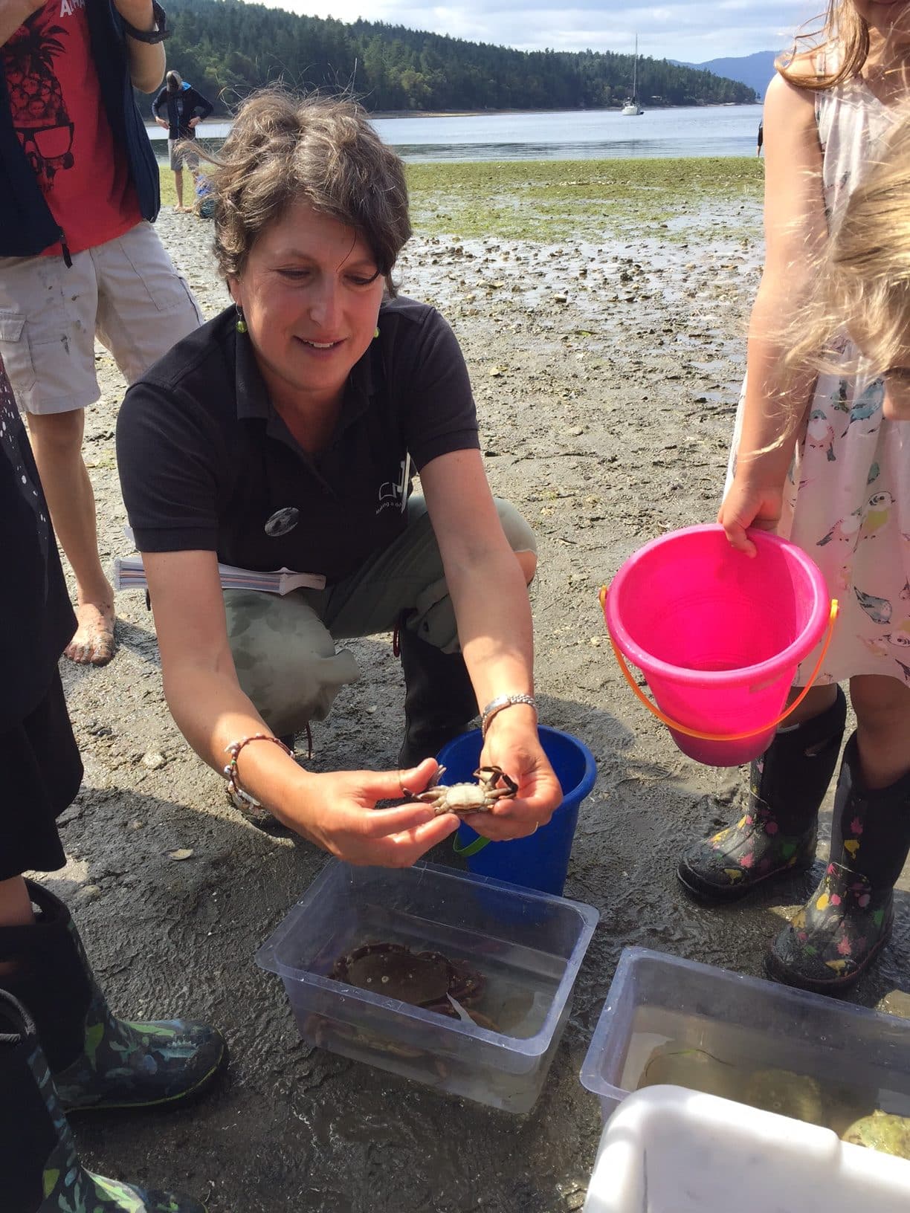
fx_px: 1016
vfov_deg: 61.7
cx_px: 455
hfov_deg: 48.2
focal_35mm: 29
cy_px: 606
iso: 32
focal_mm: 4.15
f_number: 2.2
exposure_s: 1/824
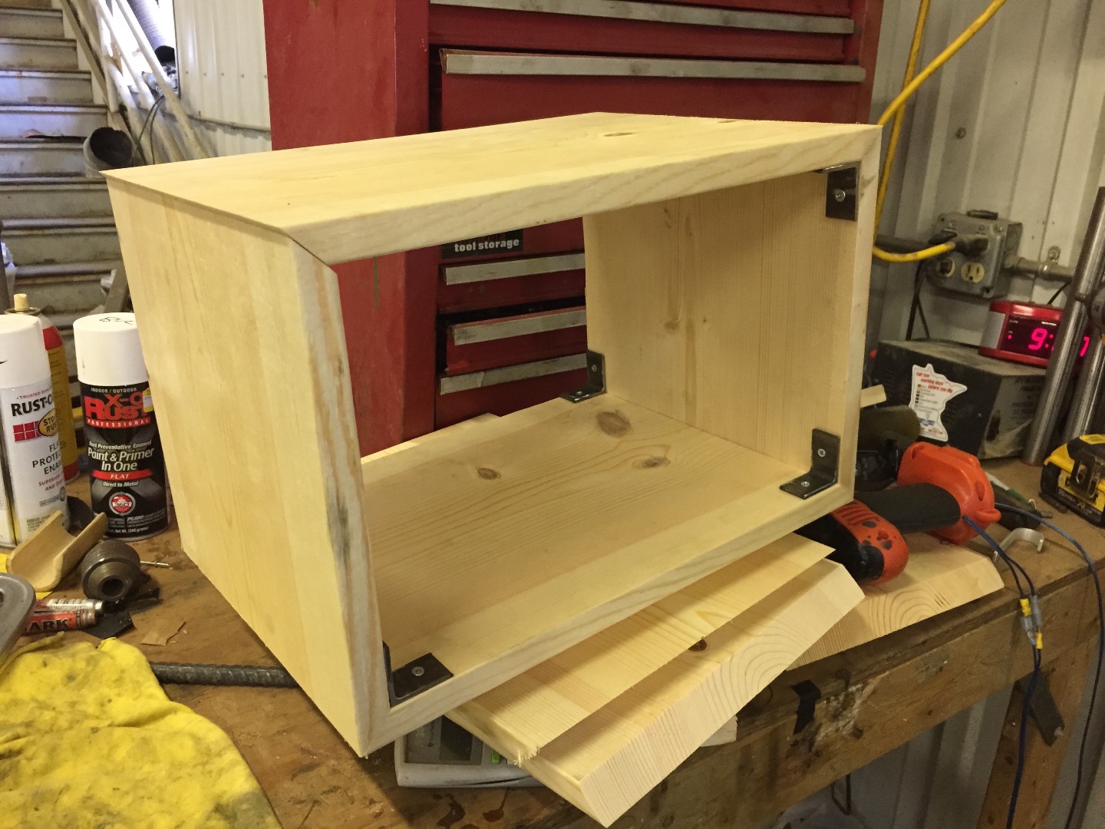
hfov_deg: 61.7
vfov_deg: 48.2
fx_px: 926
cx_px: 552
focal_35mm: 29
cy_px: 414
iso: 200
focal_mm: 4.15
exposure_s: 1/30
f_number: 2.2
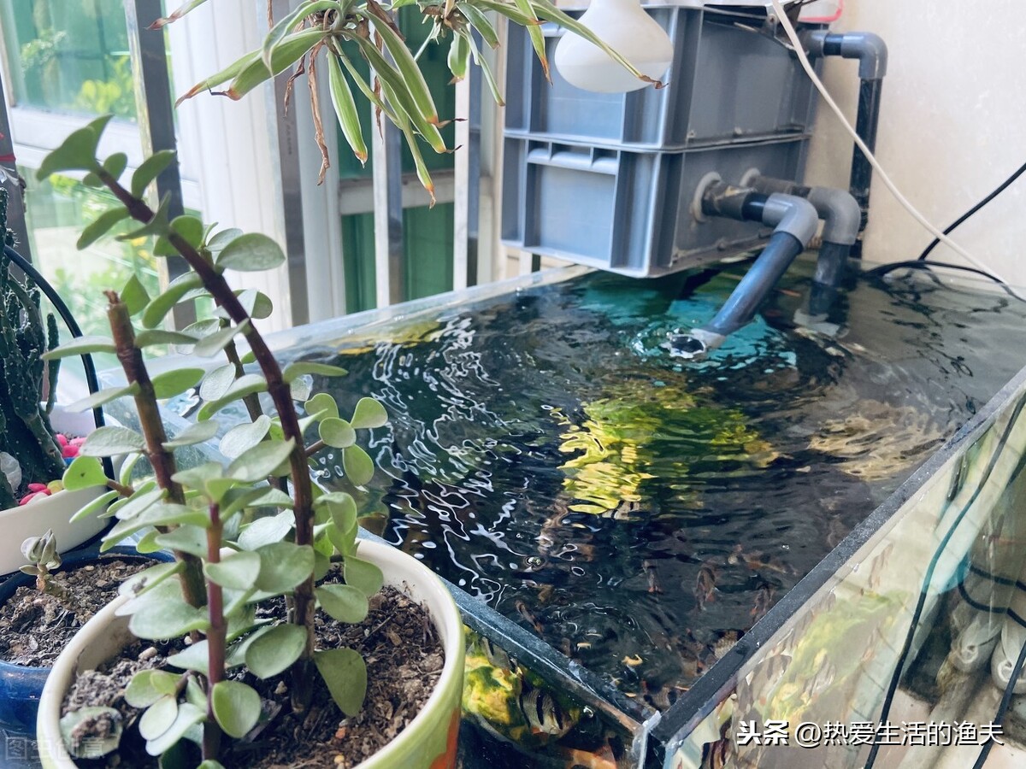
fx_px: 771
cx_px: 513
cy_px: 384
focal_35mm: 26
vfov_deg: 53.1
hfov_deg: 67.3
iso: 80
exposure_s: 1/121
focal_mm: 4.25
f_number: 1.8
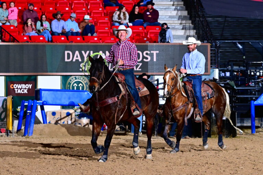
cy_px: 88
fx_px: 2191
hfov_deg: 6.9
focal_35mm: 300
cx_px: 132
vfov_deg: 4.6
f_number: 7.1
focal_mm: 200
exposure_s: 1/250
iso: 4000
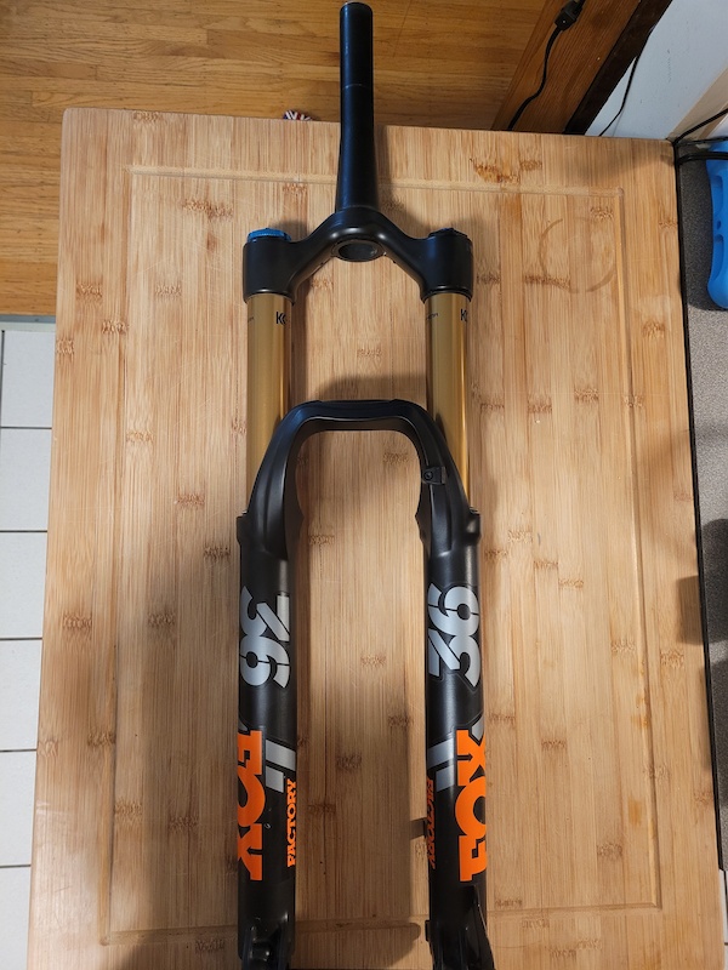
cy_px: 485
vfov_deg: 67.3
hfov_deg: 53.1
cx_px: 364
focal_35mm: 26
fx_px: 729
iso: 500
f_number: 1.8
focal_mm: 5.4
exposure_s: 1/40
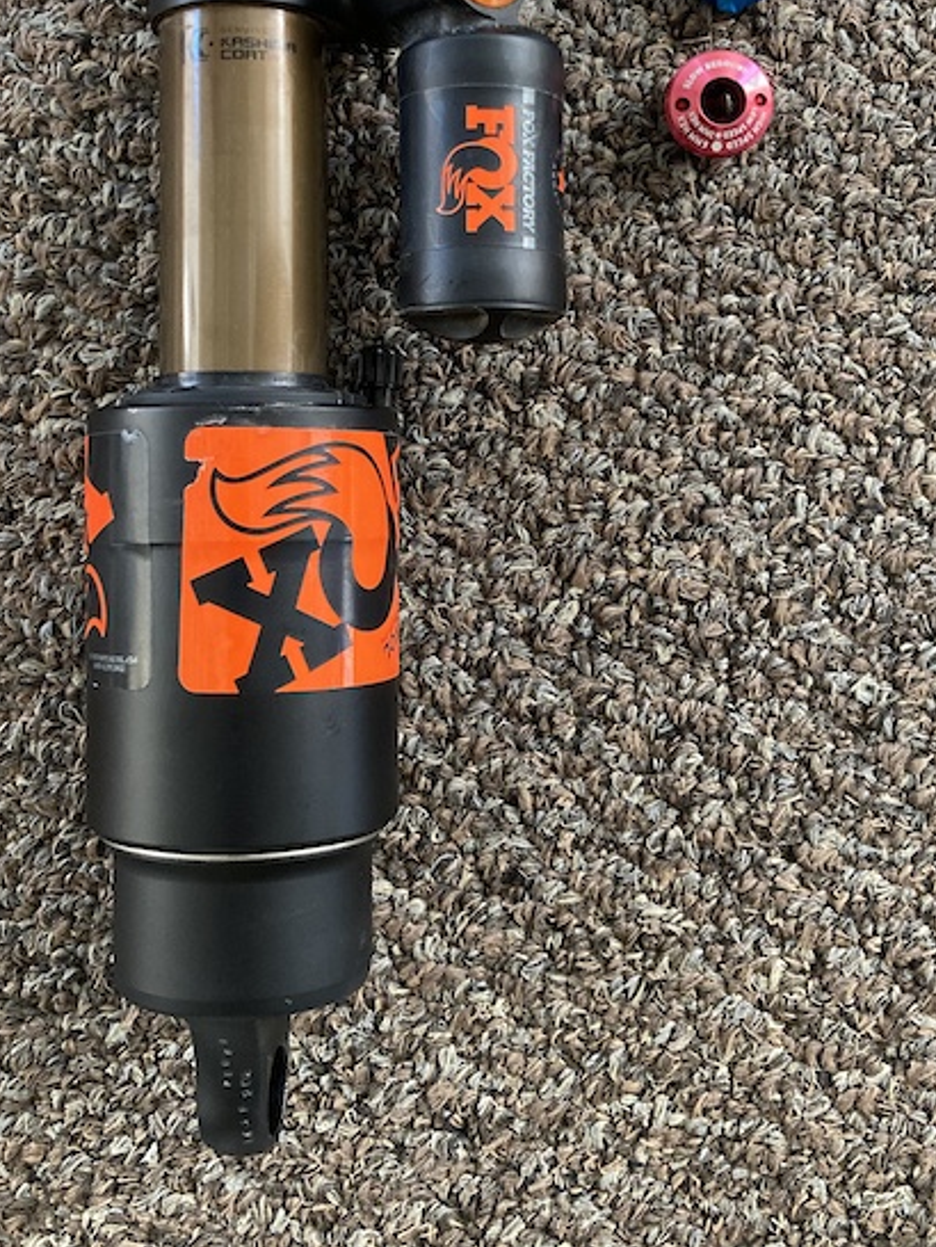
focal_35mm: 41
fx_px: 1477
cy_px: 395
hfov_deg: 35.1
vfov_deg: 44.9
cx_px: 422
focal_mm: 3.99
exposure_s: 1/60
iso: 320
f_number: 1.8
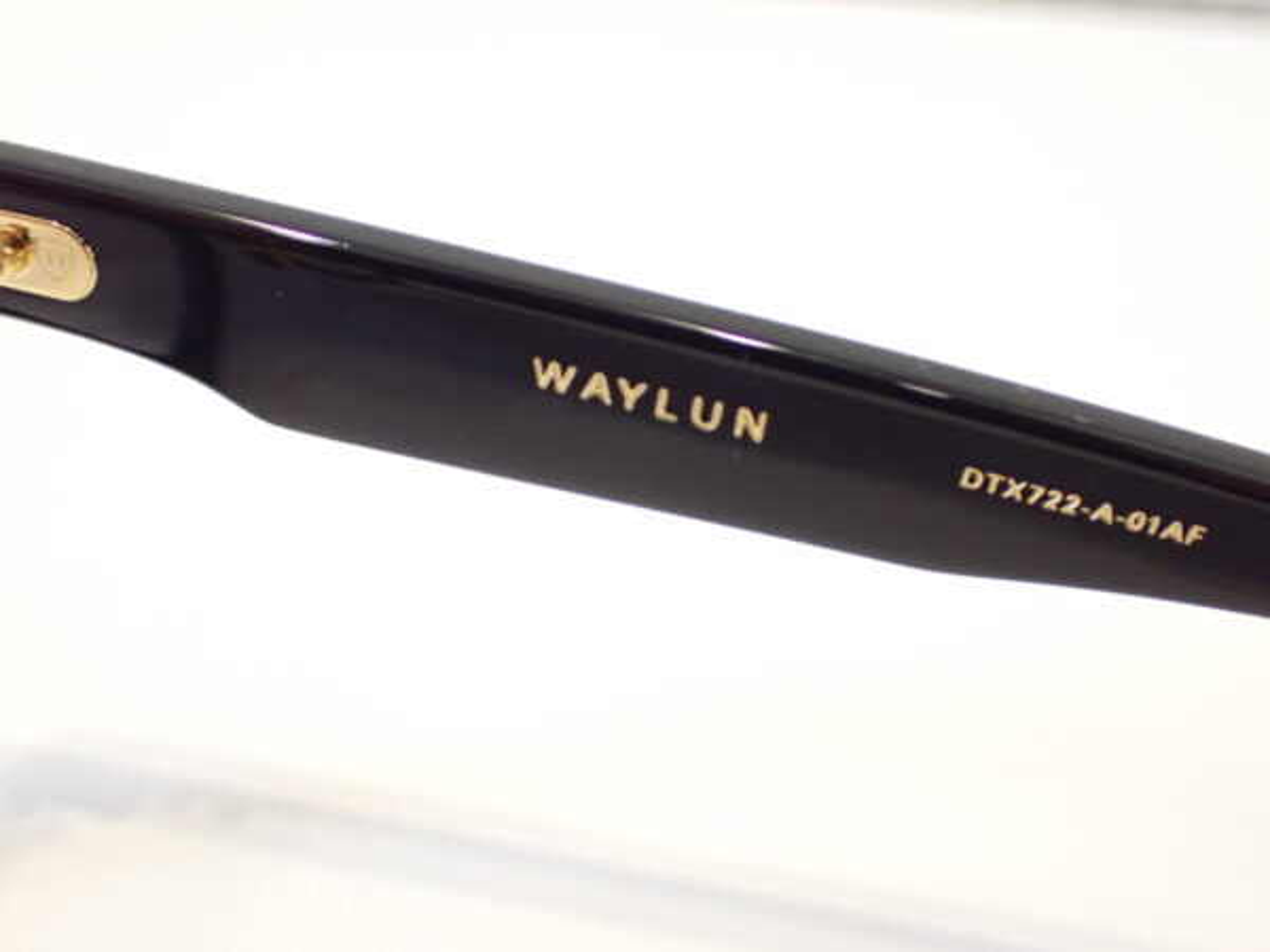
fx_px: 1394
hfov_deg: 49.0
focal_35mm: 38
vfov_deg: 37.7
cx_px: 635
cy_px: 476
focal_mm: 6.83
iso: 800
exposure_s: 1/80
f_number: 2.7
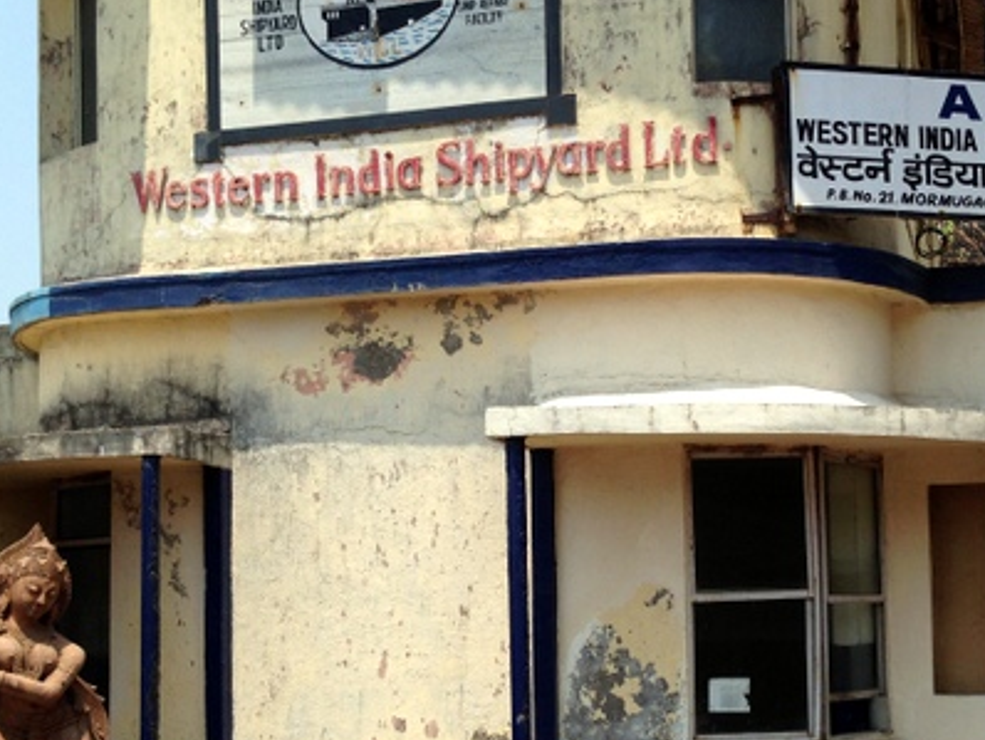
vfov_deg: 25.1
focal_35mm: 58
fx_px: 1651
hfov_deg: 33.1
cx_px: 572
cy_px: 516
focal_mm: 4.12
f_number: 2.4
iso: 50
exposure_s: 1/1642
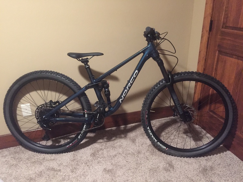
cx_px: 122
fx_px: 204
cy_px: 91
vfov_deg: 48.2
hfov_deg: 61.7
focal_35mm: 29
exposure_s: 1/15
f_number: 2.2
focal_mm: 4.15
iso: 400
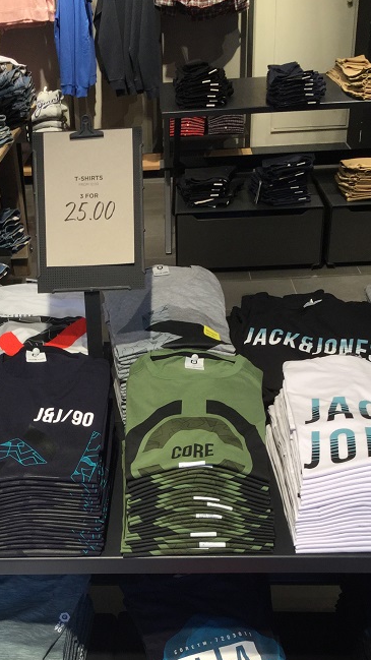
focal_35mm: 51
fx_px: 892
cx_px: 94
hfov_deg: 23.3
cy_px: 472
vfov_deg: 39.8
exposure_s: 1/50
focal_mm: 3.3
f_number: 2.4
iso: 32
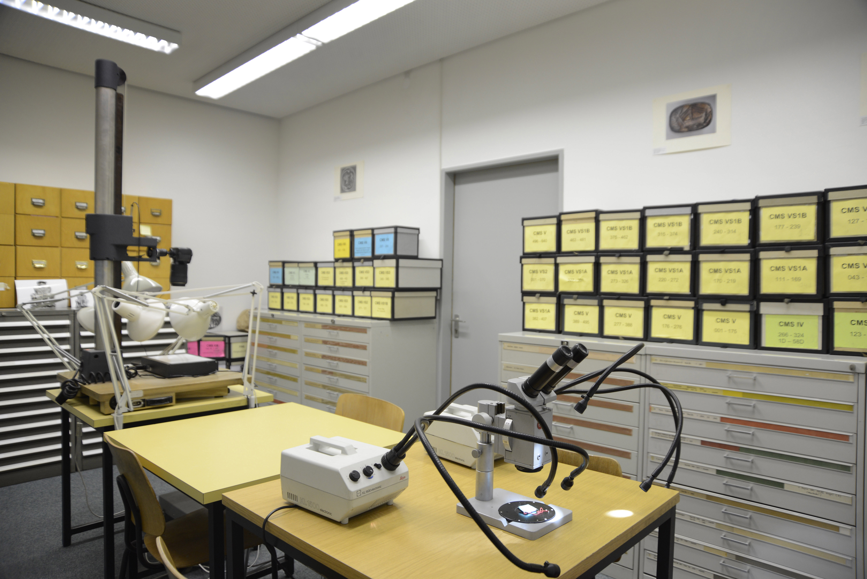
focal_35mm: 24
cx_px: 434
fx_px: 578
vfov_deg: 53.2
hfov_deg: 73.7
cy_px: 290
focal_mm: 24
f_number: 5.6
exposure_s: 1/50
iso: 800
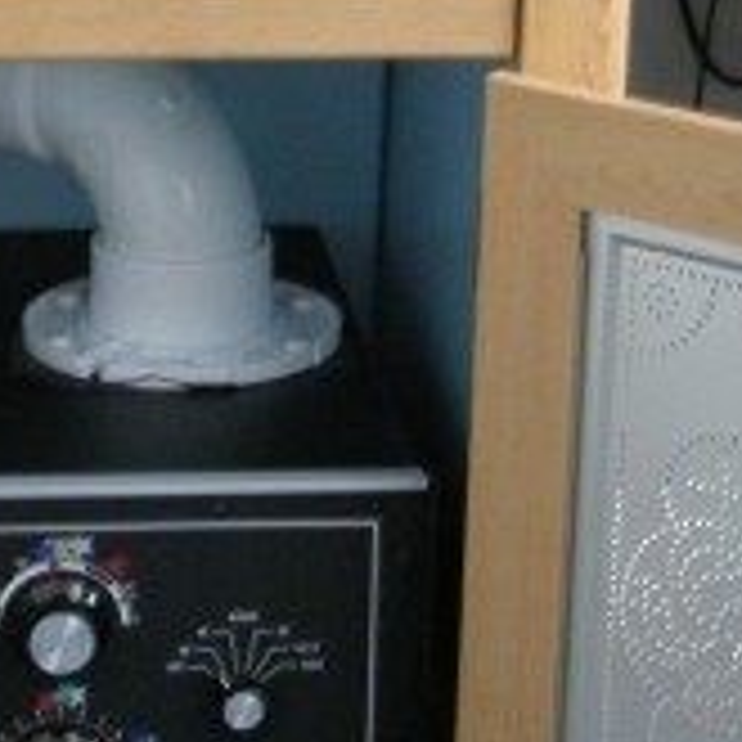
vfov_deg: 11.5
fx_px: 3662
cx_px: -34
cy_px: 36
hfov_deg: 11.4
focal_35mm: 151
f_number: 3
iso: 400
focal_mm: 12.7
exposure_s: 1/4.6
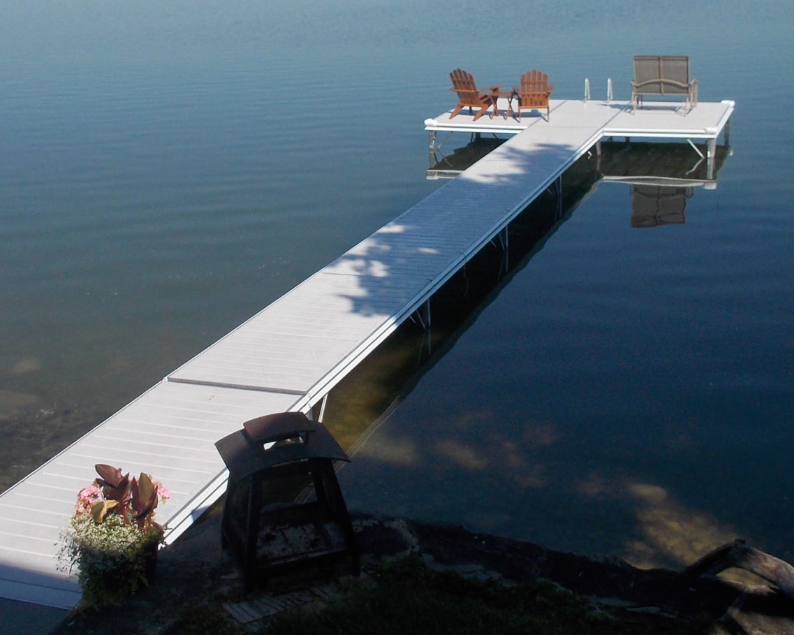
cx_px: 414
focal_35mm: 51
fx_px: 1198
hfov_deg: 36.7
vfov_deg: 29.5
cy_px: 214
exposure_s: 1/1000
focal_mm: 4.1
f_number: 3.3
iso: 80
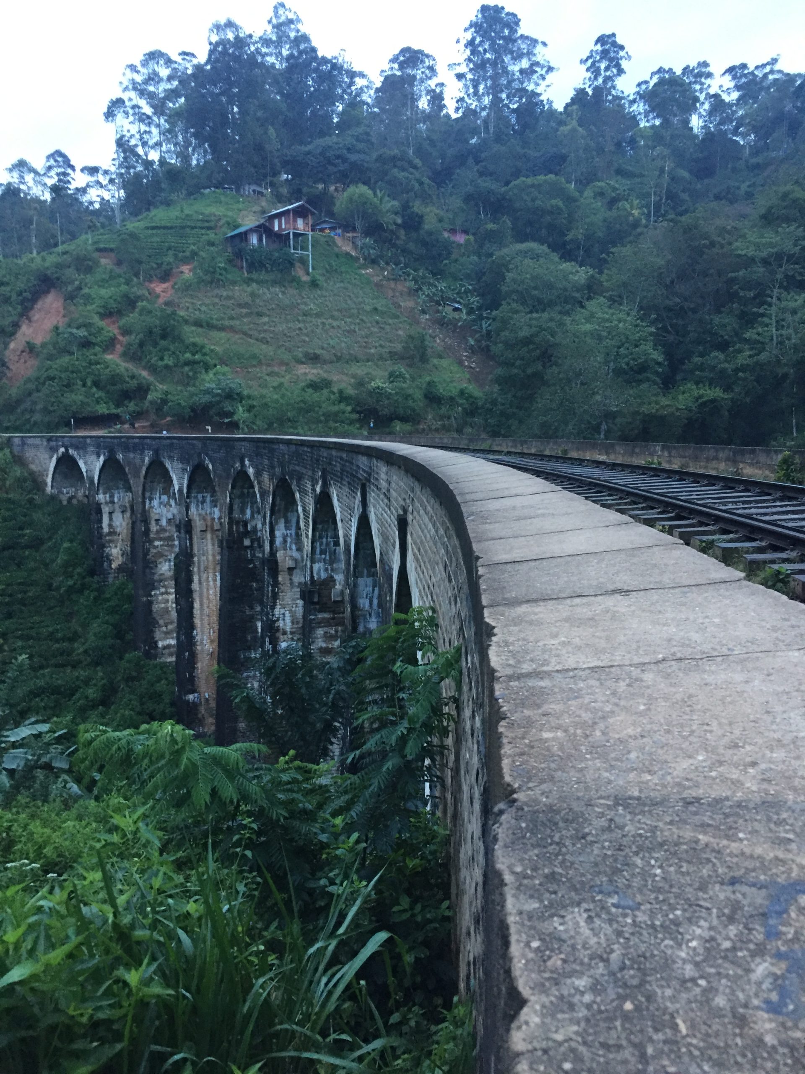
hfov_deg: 48.2
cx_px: 402
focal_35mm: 29
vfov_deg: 61.7
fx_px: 899
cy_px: 537
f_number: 2.2
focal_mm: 4.15
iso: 250
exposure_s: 1/33
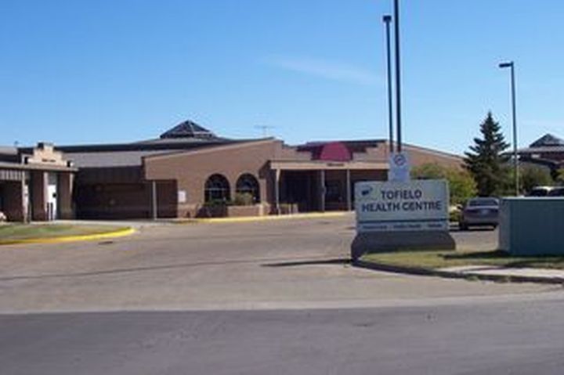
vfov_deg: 25.5
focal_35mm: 53
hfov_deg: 37.5
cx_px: 282
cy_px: 188
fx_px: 830
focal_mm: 8.6
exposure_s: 1/350
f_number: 6.7
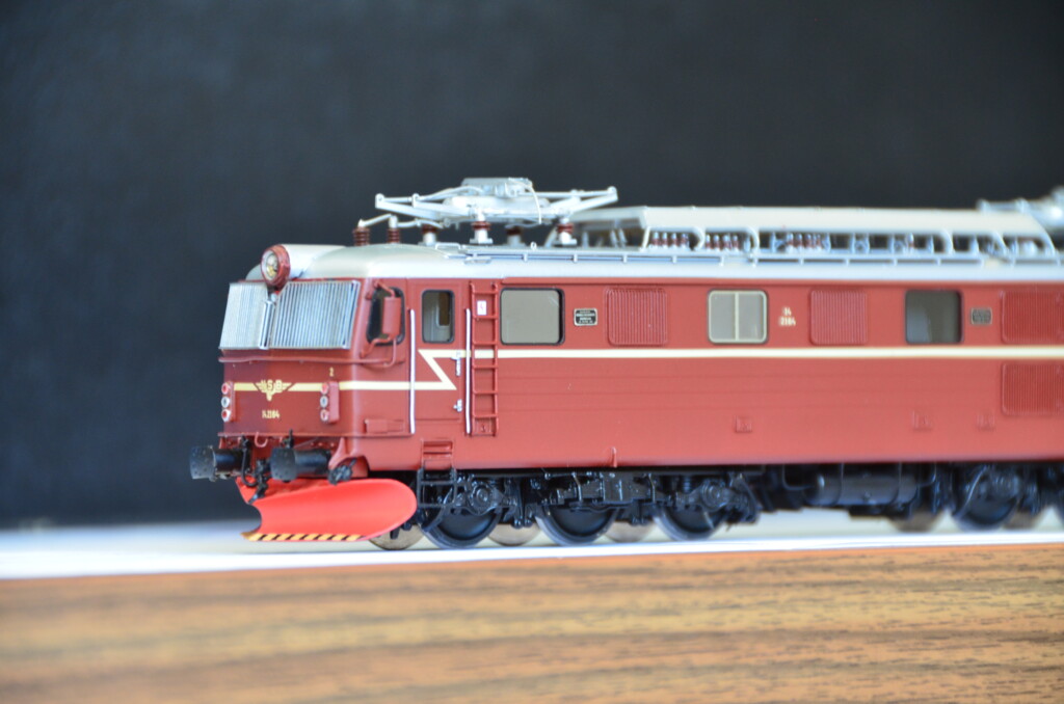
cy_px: 352
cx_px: 532
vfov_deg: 4.6
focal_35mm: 300
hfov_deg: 6.9
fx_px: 8847
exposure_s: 1/13
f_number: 6.3
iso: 800
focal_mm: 200
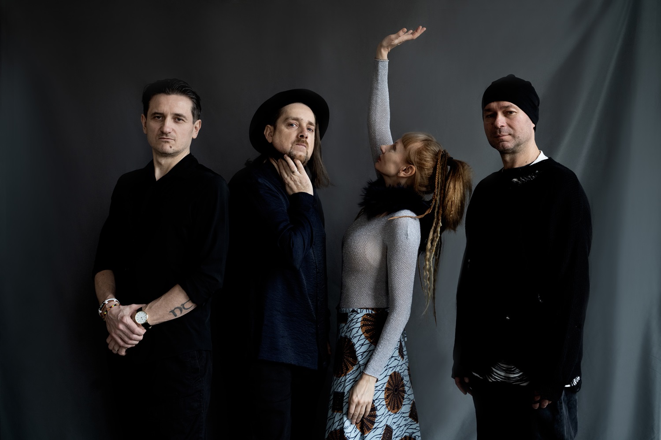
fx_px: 900
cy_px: 220
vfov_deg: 27.5
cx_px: 330
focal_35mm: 49
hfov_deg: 40.3
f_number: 5
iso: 800
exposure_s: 1/125
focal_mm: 49
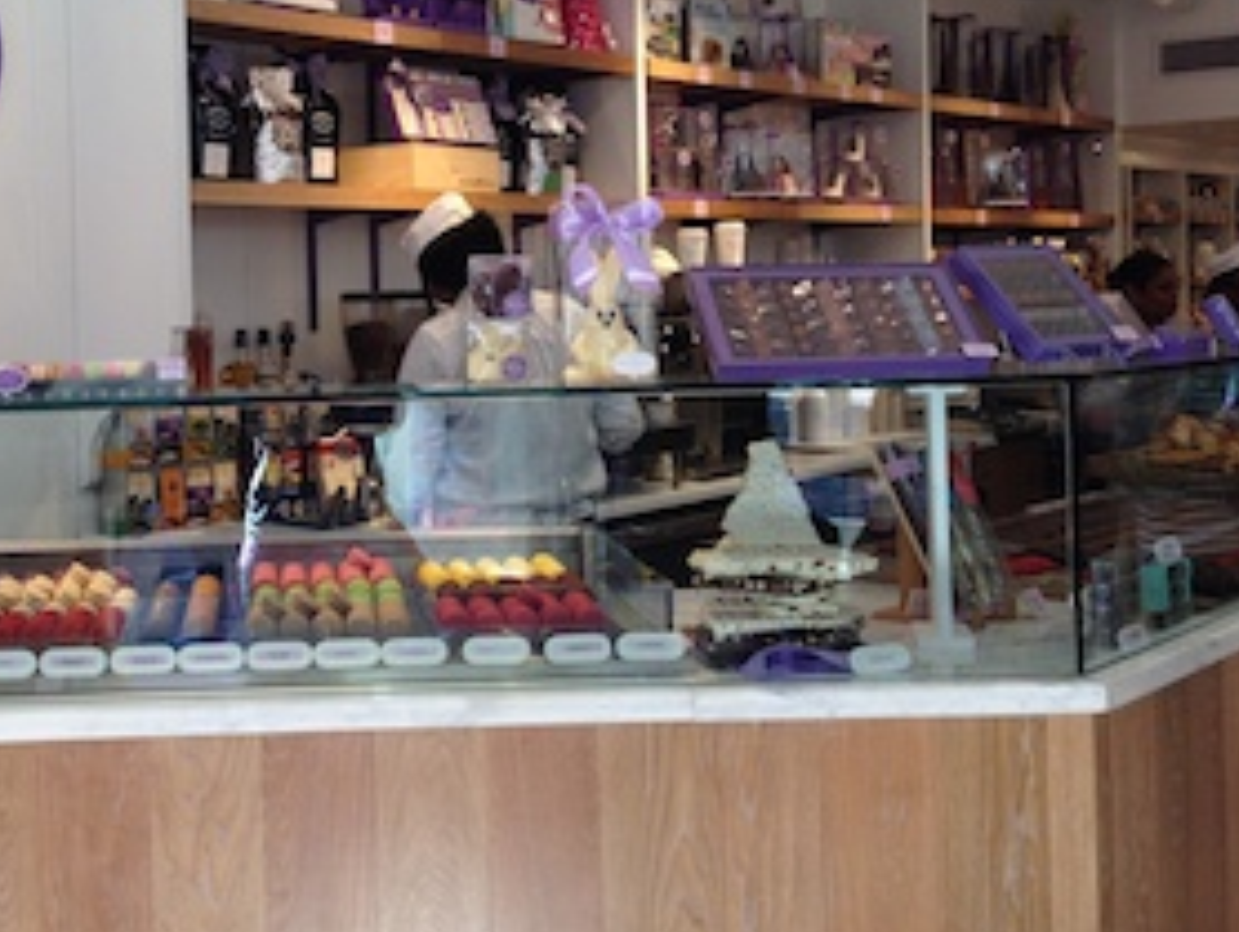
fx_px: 1827
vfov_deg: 28.5
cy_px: 332
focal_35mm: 51
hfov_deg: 36.5
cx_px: 299
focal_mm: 4.12
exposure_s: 1/60
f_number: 2.4
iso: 64
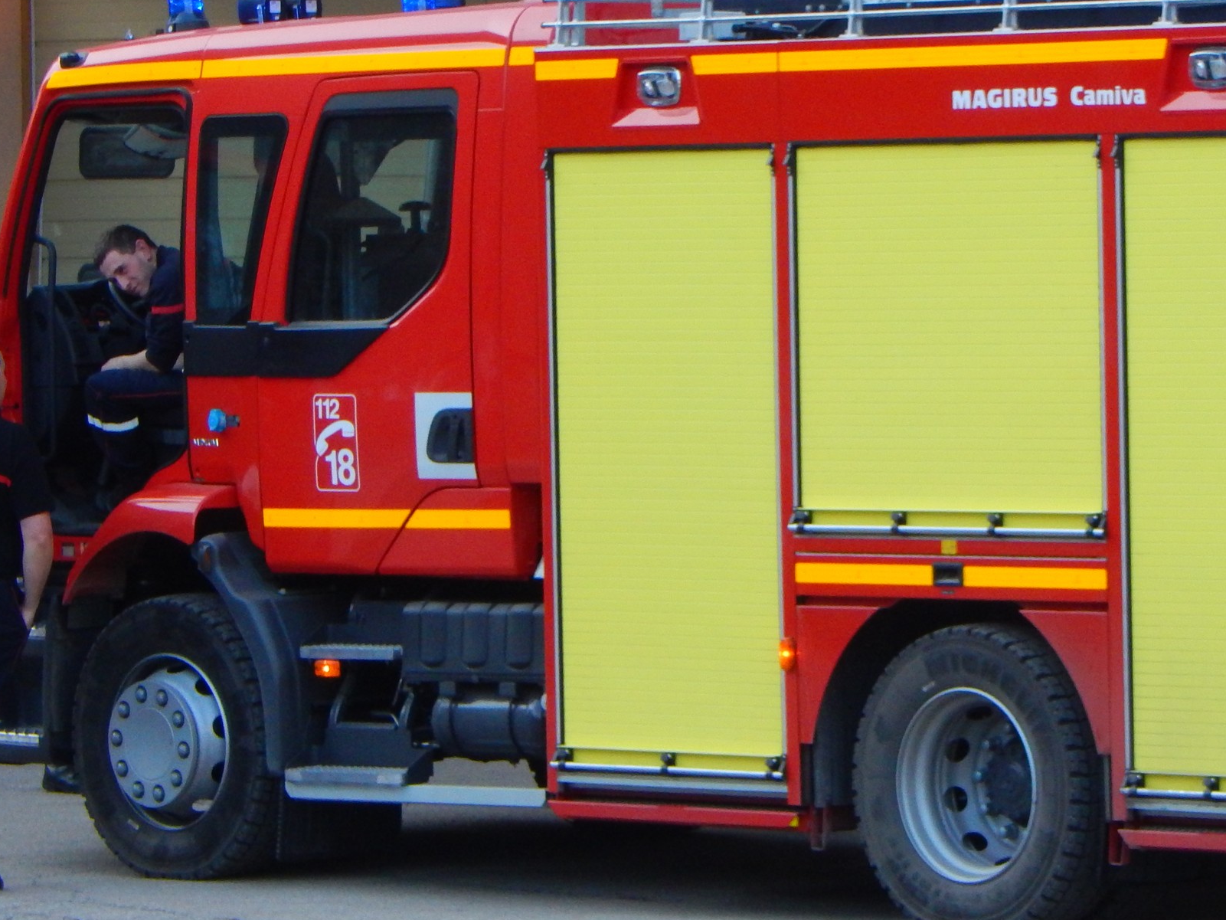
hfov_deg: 7.6
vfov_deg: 5.7
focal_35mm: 259
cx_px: 982
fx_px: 9174
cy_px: 344
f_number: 5.1
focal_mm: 28.7
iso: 400
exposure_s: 1/250
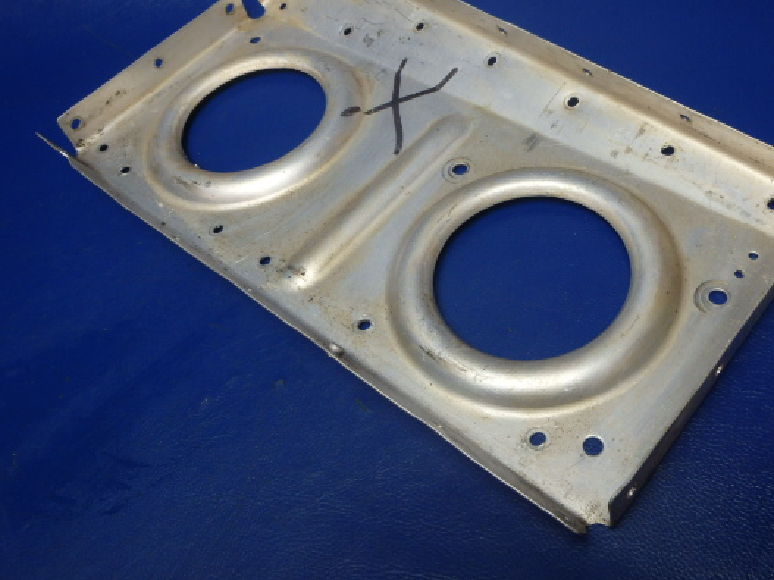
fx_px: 760
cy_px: 245
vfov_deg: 41.7
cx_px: 442
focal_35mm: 34
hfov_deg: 53.8
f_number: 3.9
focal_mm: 5
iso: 200
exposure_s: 1/30
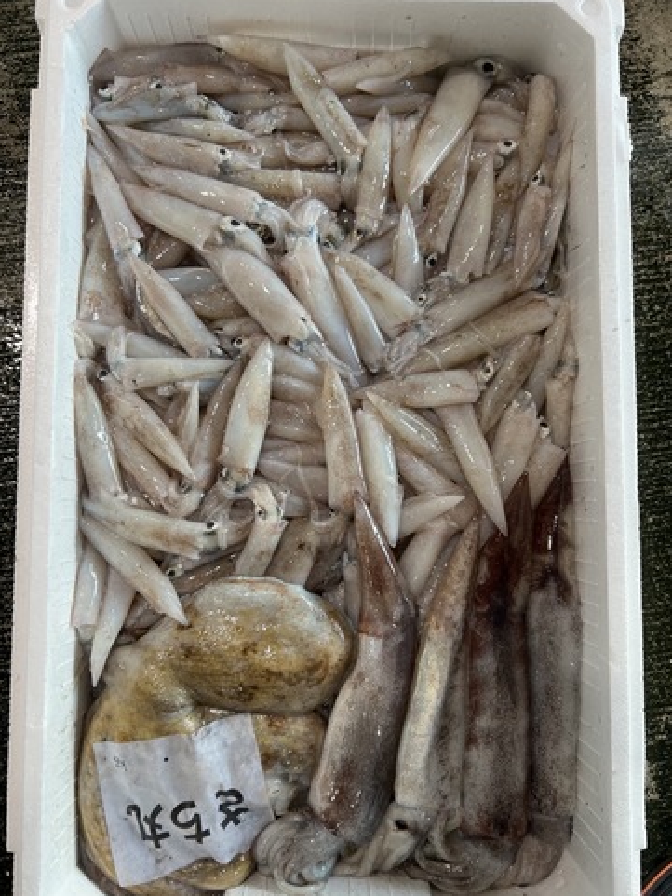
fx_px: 699
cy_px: 464
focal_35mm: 27
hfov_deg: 51.4
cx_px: 336
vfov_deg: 65.3
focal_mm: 5.7
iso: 125
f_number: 1.5
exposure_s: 1/121
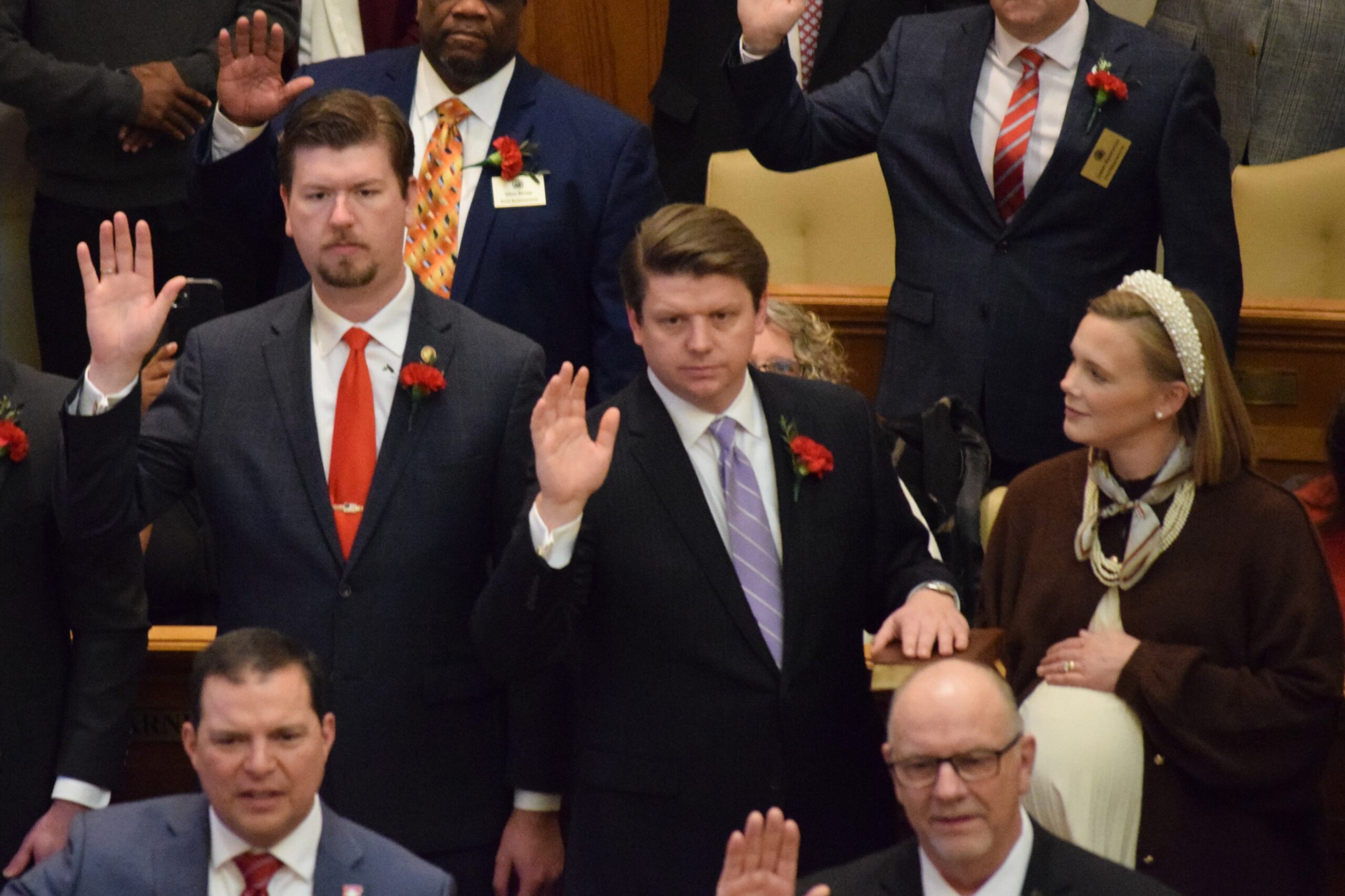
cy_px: 448
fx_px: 8967
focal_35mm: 240
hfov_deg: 8.6
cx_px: 672
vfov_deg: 5.7
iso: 6400
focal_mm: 160
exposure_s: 1/80
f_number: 5.3
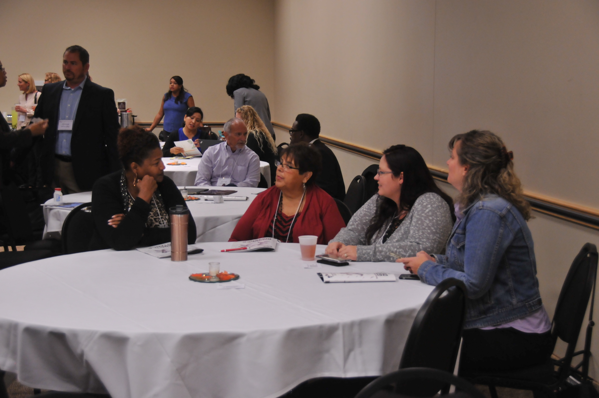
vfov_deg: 23.7
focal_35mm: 57
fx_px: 947
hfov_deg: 35.1
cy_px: 199
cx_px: 300
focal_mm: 38
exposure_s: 1/60
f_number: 4.2
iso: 900
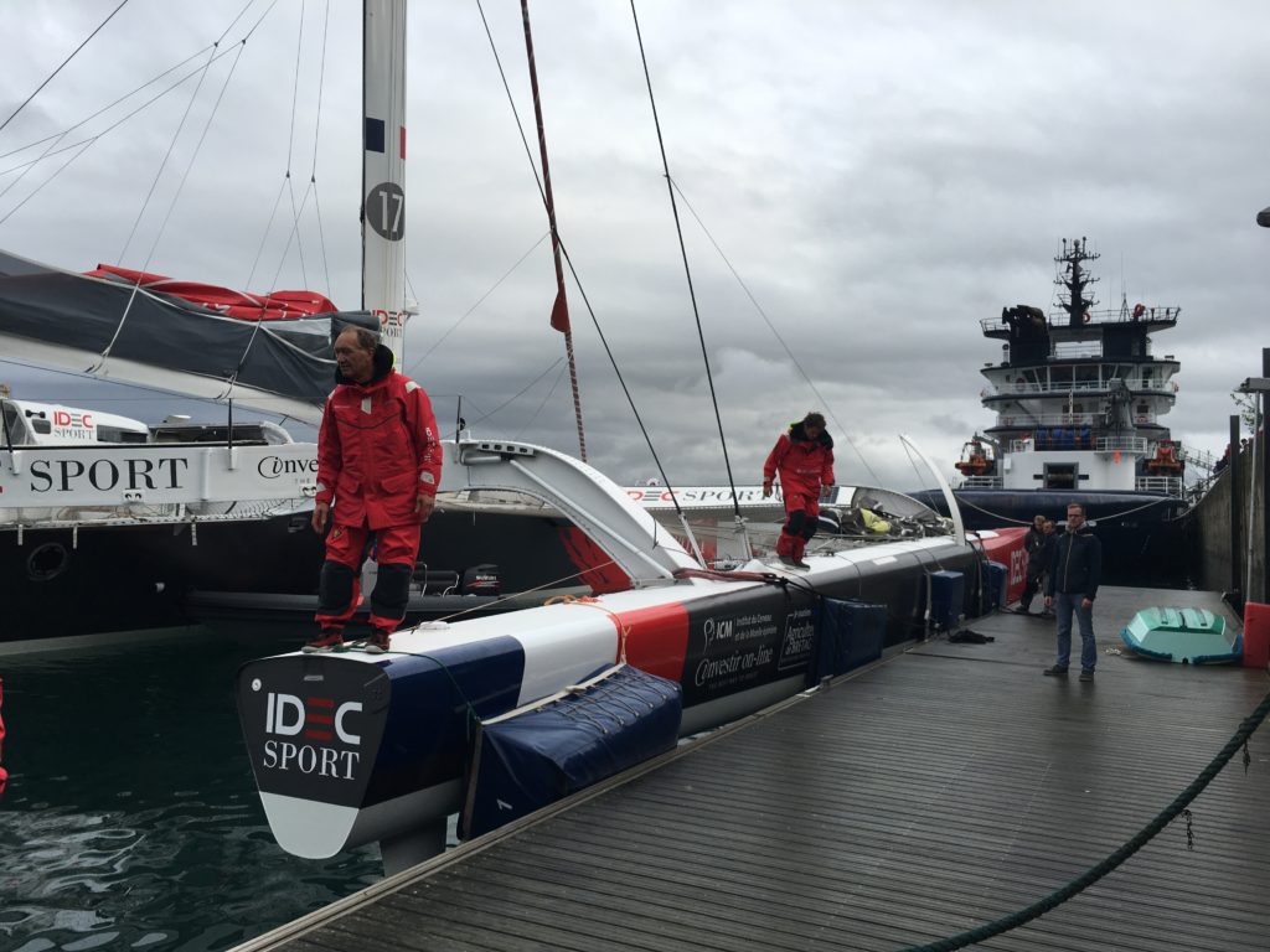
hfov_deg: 61.7
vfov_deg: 48.2
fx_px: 1064
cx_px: 635
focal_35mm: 29
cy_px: 476
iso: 25
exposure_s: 1/725
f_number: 2.2
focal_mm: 4.15
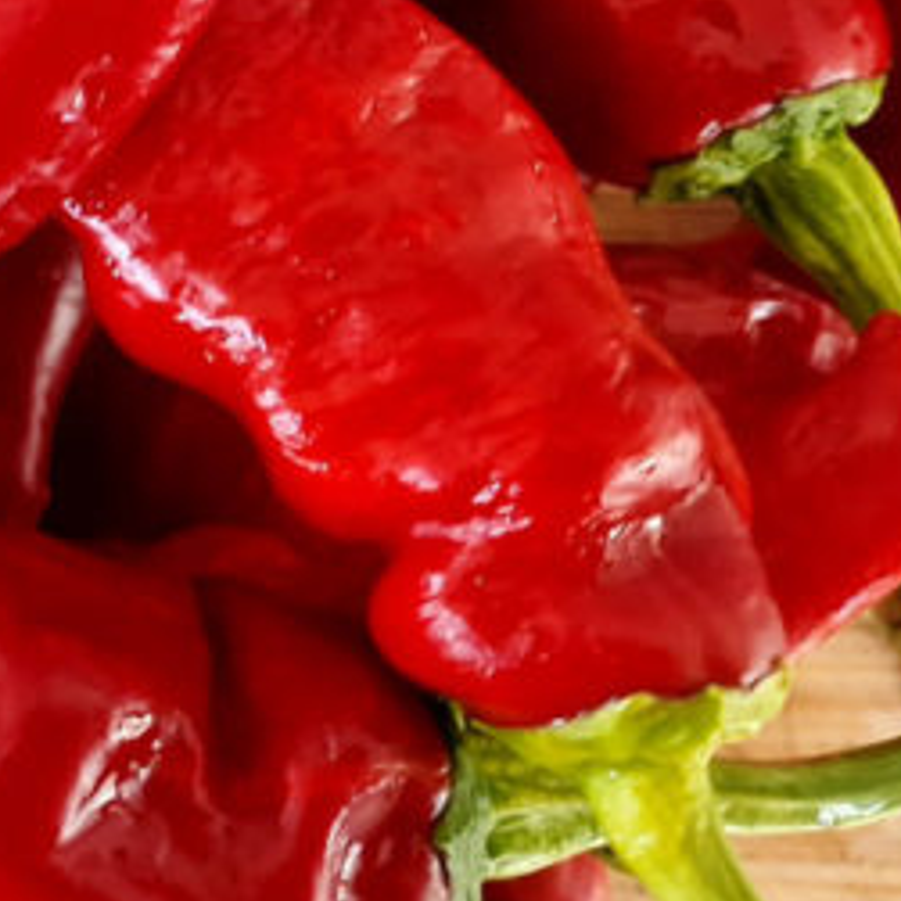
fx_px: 2444
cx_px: -625
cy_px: -237
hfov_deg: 17.6
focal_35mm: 83
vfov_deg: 19.4
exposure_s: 1/50
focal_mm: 6.4
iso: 50
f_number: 1.8
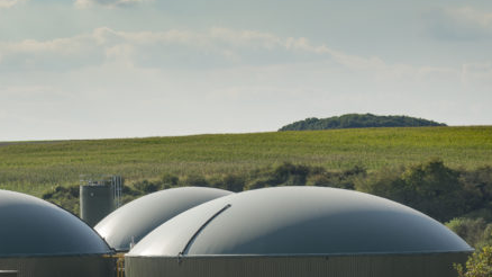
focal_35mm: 201
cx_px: 80
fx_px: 2621
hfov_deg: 10.7
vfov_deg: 6.0
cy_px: 196
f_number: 8
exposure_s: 1/500
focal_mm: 82
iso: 100
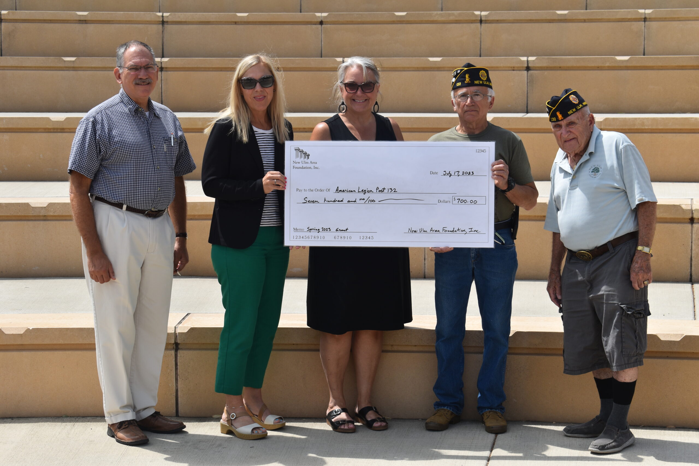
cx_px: 350
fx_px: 1398
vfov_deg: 18.9
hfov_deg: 28.1
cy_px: 233
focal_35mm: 72
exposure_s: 1/320
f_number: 9
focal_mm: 48
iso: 100
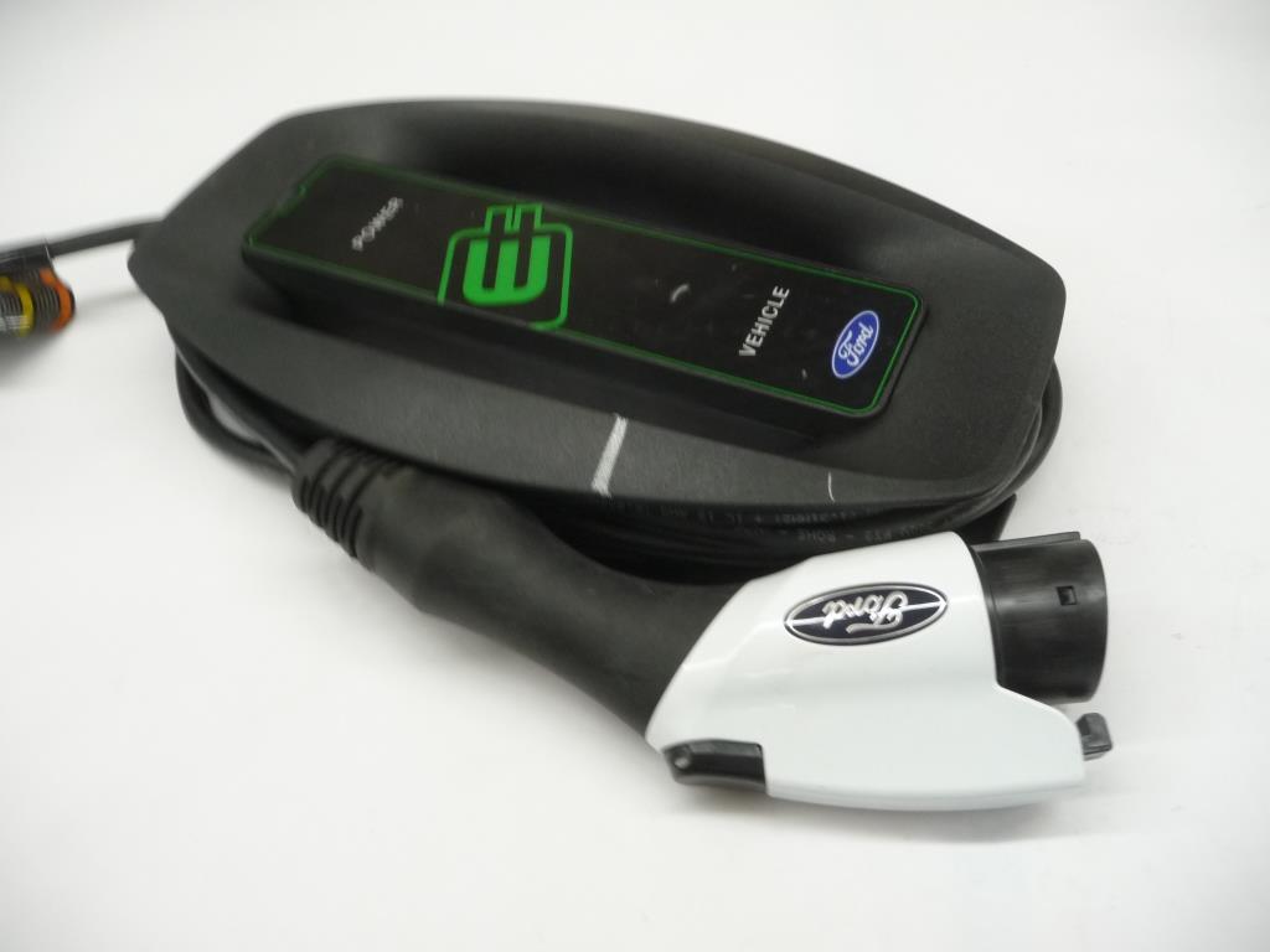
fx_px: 1027
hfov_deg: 63.4
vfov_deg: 49.7
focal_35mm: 28
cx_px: 635
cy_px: 476
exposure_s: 1/30
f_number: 3.3
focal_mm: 4.7
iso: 250
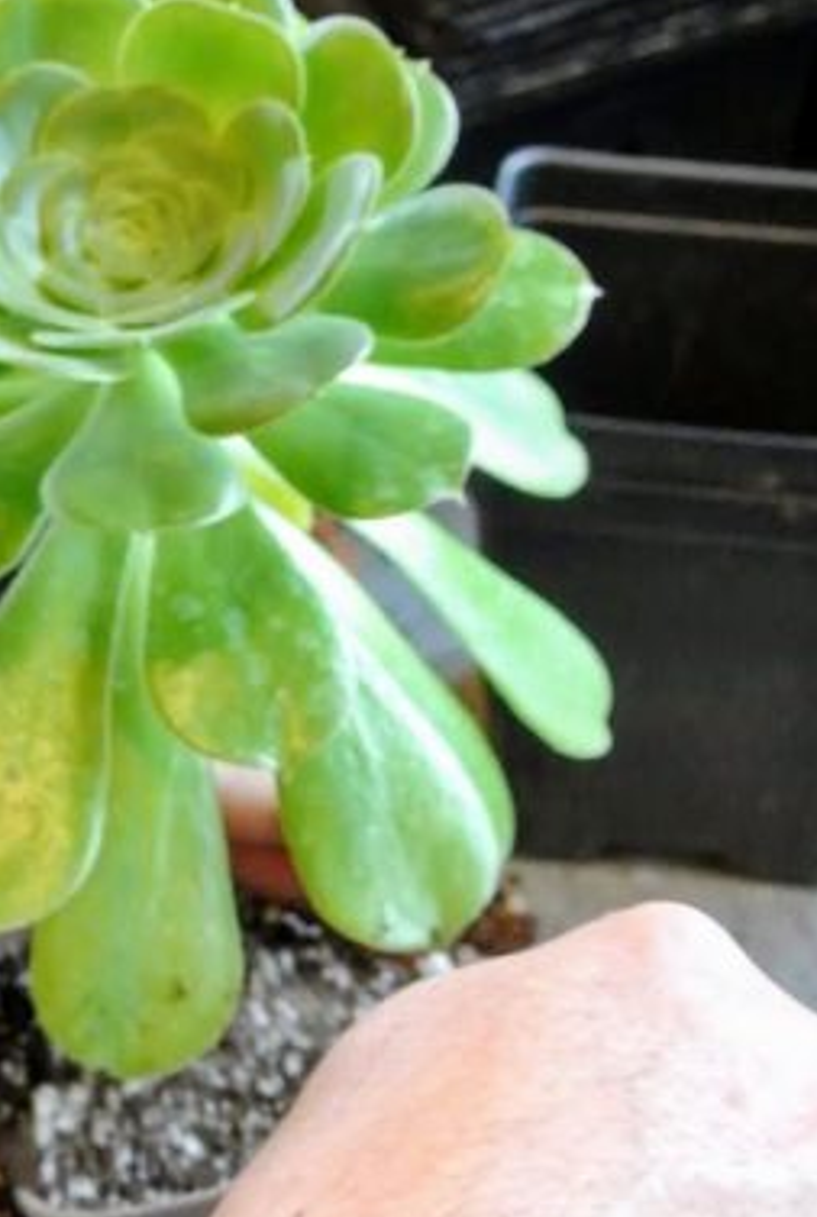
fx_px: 5049
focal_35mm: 149
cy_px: 676
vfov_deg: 13.7
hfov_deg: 9.2
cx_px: 100
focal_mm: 18.2
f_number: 4.5
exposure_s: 1/30
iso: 800
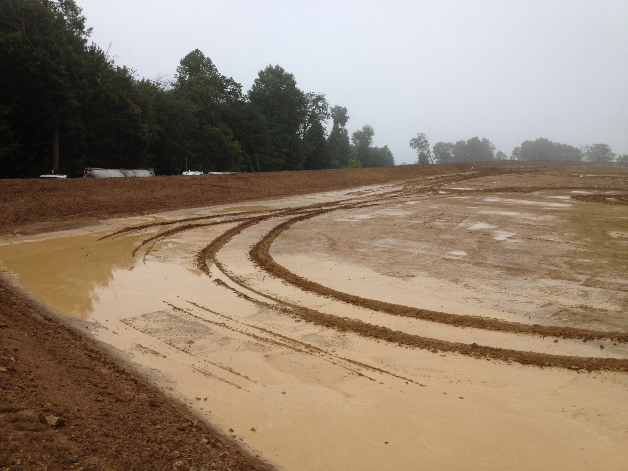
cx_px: 314
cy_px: 236
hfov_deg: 52.6
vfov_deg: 40.7
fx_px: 635
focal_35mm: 35
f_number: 2.4
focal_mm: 4.28
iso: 50
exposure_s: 1/368
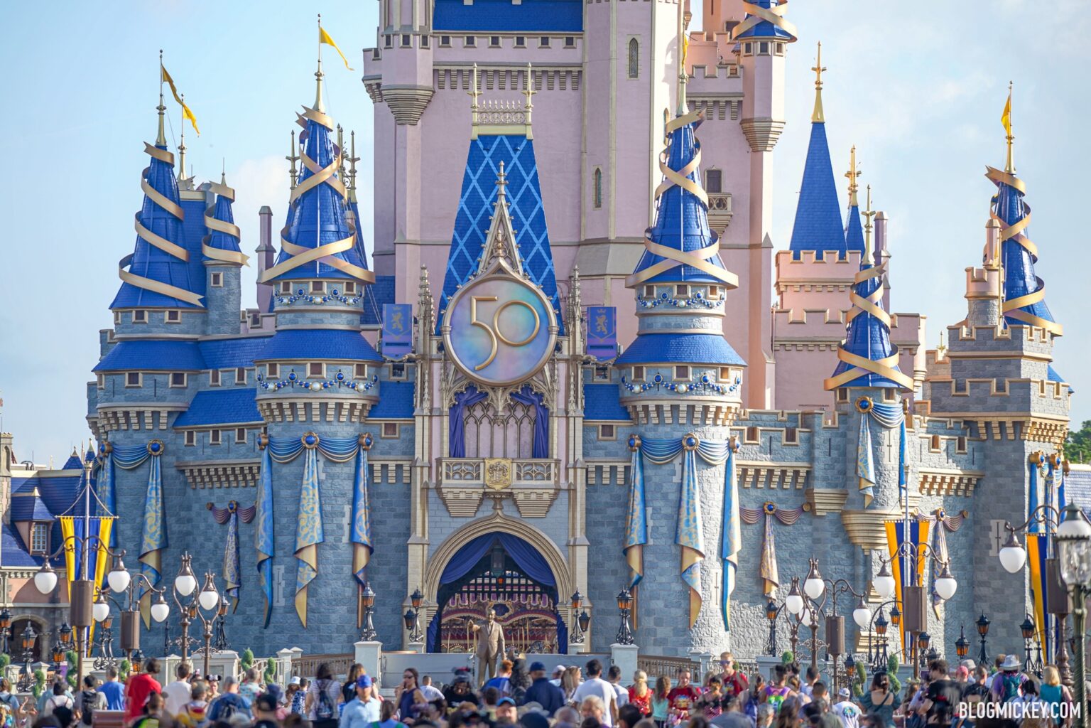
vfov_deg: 6.9
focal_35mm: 200
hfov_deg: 10.3
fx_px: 6061
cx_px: 546
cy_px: 364
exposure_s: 1/800
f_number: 4
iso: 200
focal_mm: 200
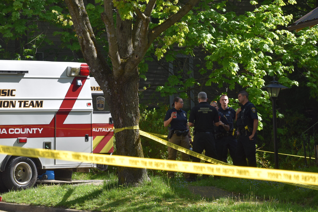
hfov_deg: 10.8
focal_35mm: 190
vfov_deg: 7.2
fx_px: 1678
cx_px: 157
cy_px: 103
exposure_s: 1/500
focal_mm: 122
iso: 200
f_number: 6.3
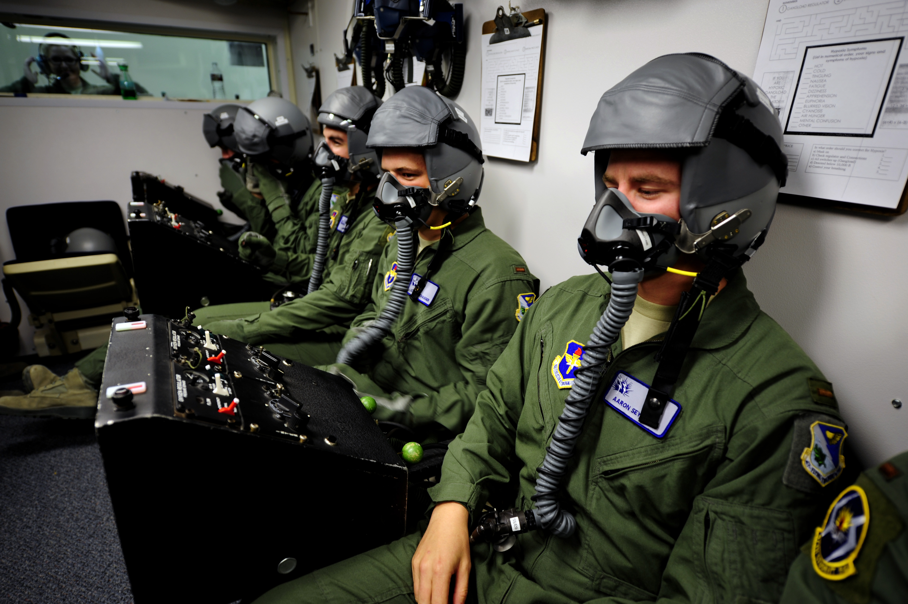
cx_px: 454
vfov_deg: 61.9
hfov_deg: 84.0
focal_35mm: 20
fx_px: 504
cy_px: 302
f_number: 2.8
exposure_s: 1/25
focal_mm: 20
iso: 200
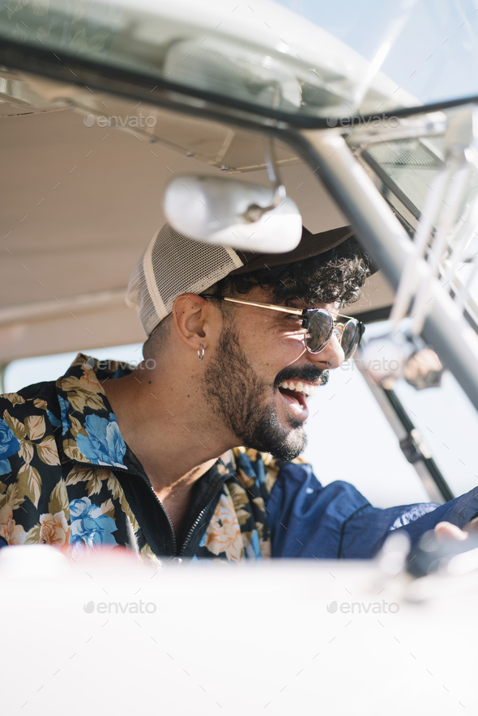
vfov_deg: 23.9
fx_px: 1693
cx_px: 239
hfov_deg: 16.1
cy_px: 358
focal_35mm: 85
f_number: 2.2
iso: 100
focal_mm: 85
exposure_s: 1/640
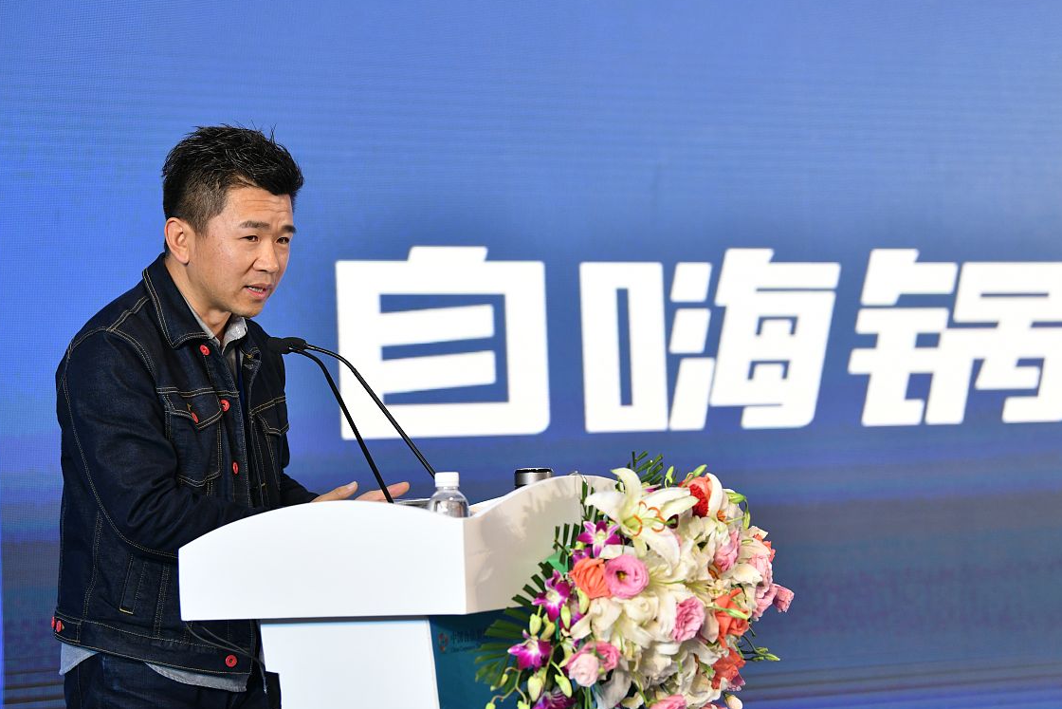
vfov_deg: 13.0
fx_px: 3098
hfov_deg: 19.5
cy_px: 373
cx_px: 558
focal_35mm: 105
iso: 1600
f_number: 4
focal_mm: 98
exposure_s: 1/200
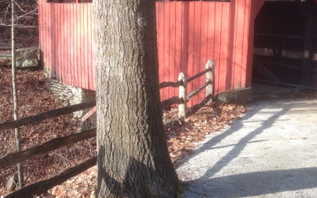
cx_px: 97
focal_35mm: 55
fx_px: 475
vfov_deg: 23.6
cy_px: 91
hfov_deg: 36.4
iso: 50
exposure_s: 1/275
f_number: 2.4
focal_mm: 4.12
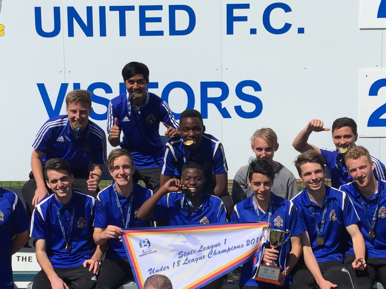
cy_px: 235
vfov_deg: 21.9
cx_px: 214
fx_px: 736
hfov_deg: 29.4
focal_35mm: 66
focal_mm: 4.15
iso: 32
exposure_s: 1/3968
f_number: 2.2
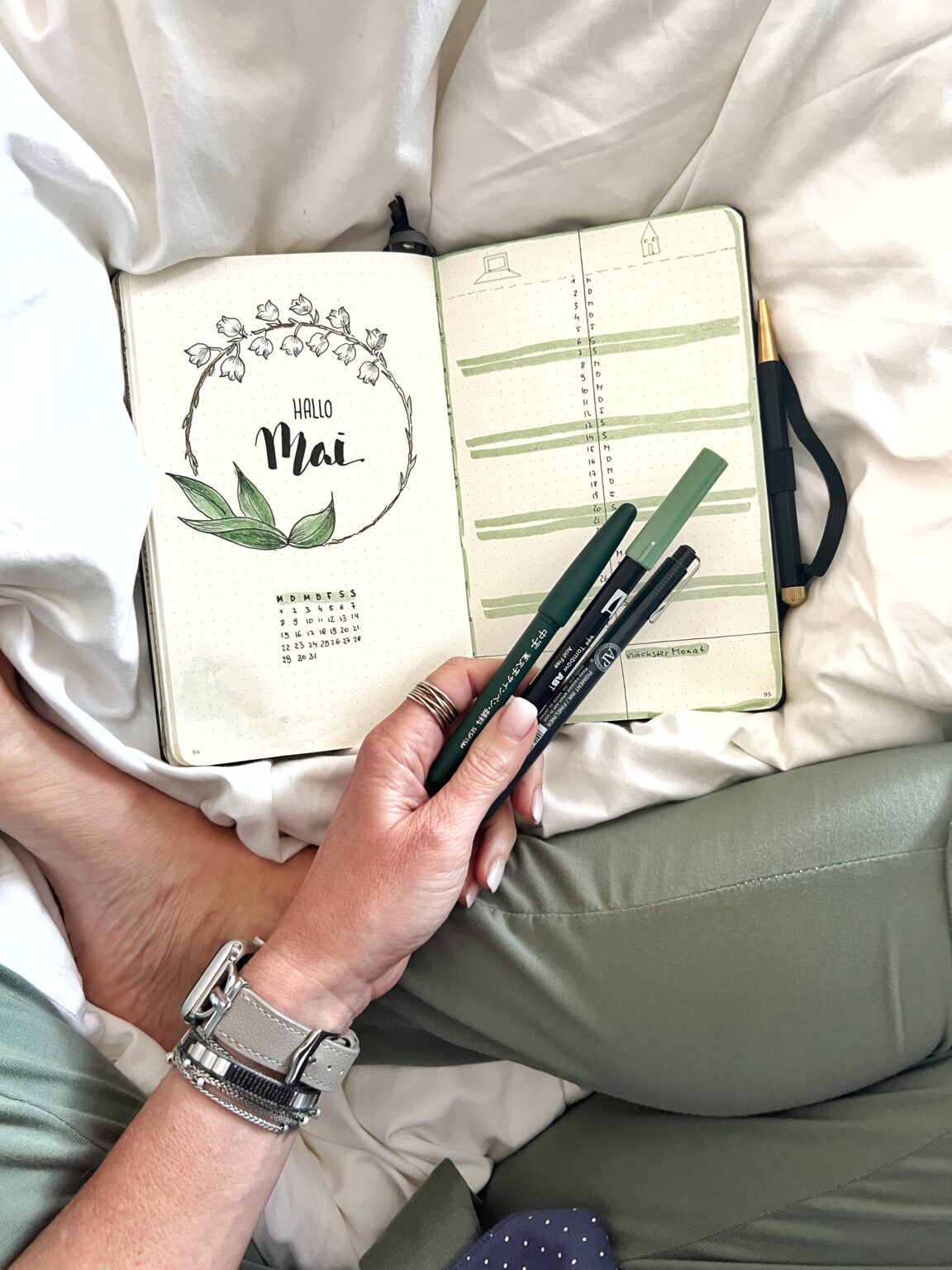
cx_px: 476
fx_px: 953
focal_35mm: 26
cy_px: 635
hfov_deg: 53.1
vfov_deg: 67.3
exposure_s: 1/75
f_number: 1.5
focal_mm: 5.7
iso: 125
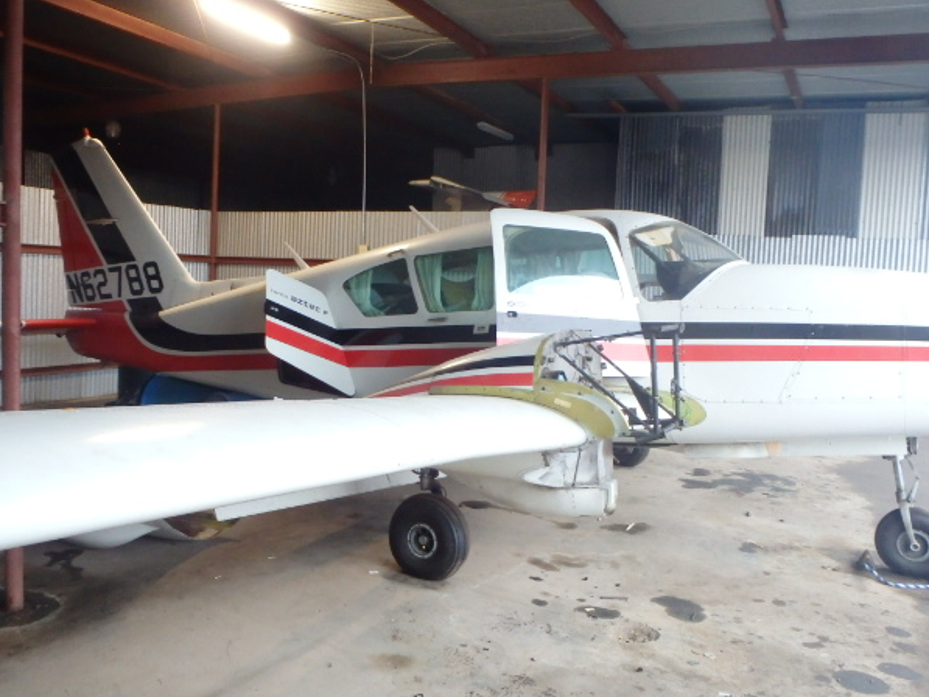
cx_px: 453
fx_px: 805
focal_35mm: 30
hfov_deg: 59.9
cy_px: 339
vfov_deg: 46.8
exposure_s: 1/10
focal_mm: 5
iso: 800
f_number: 3.9
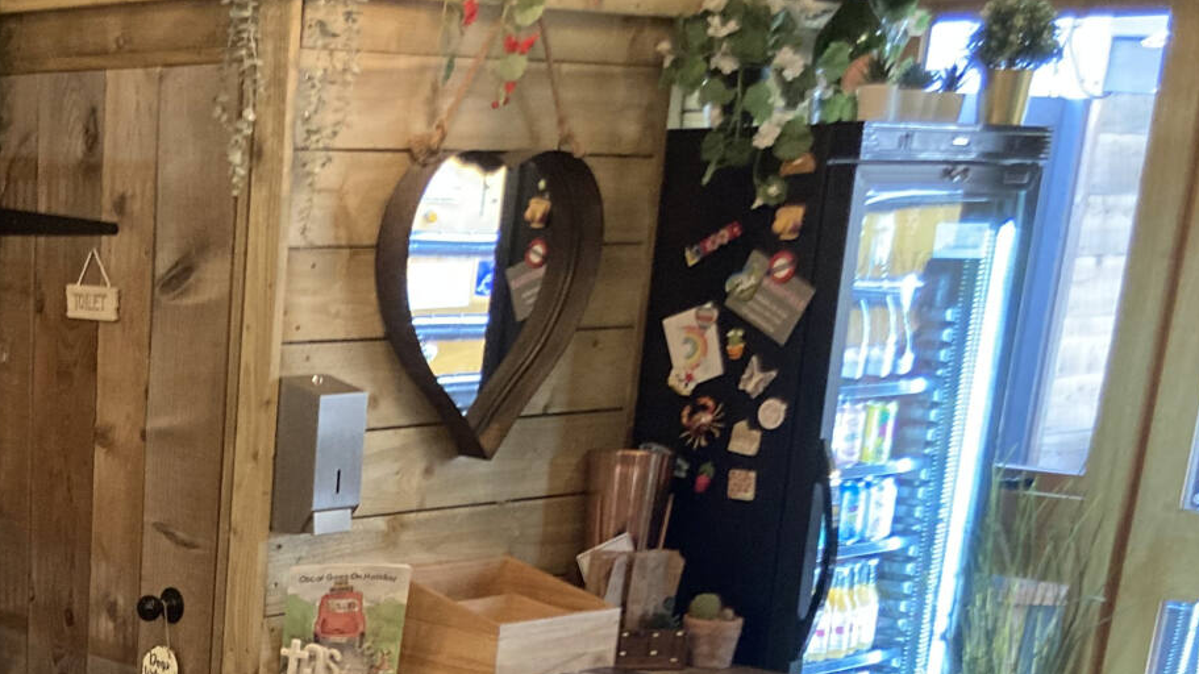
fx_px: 2130
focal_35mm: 67
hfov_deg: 28.8
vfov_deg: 16.6
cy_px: 961
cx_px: -79
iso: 400
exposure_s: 1/25
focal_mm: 3.99
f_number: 1.8
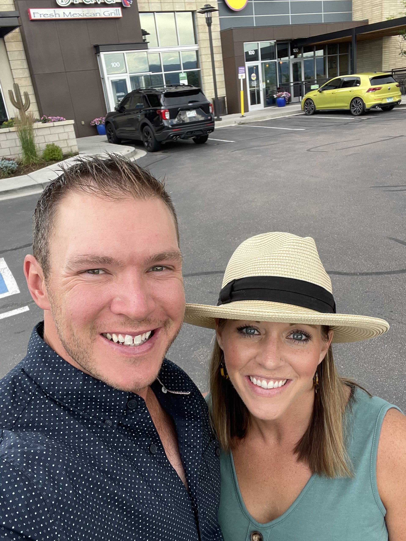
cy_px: 270
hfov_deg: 46.8
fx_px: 469
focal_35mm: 30
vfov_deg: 60.0
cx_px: 203
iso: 25
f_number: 2.2
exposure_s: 1/152
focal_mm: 2.71
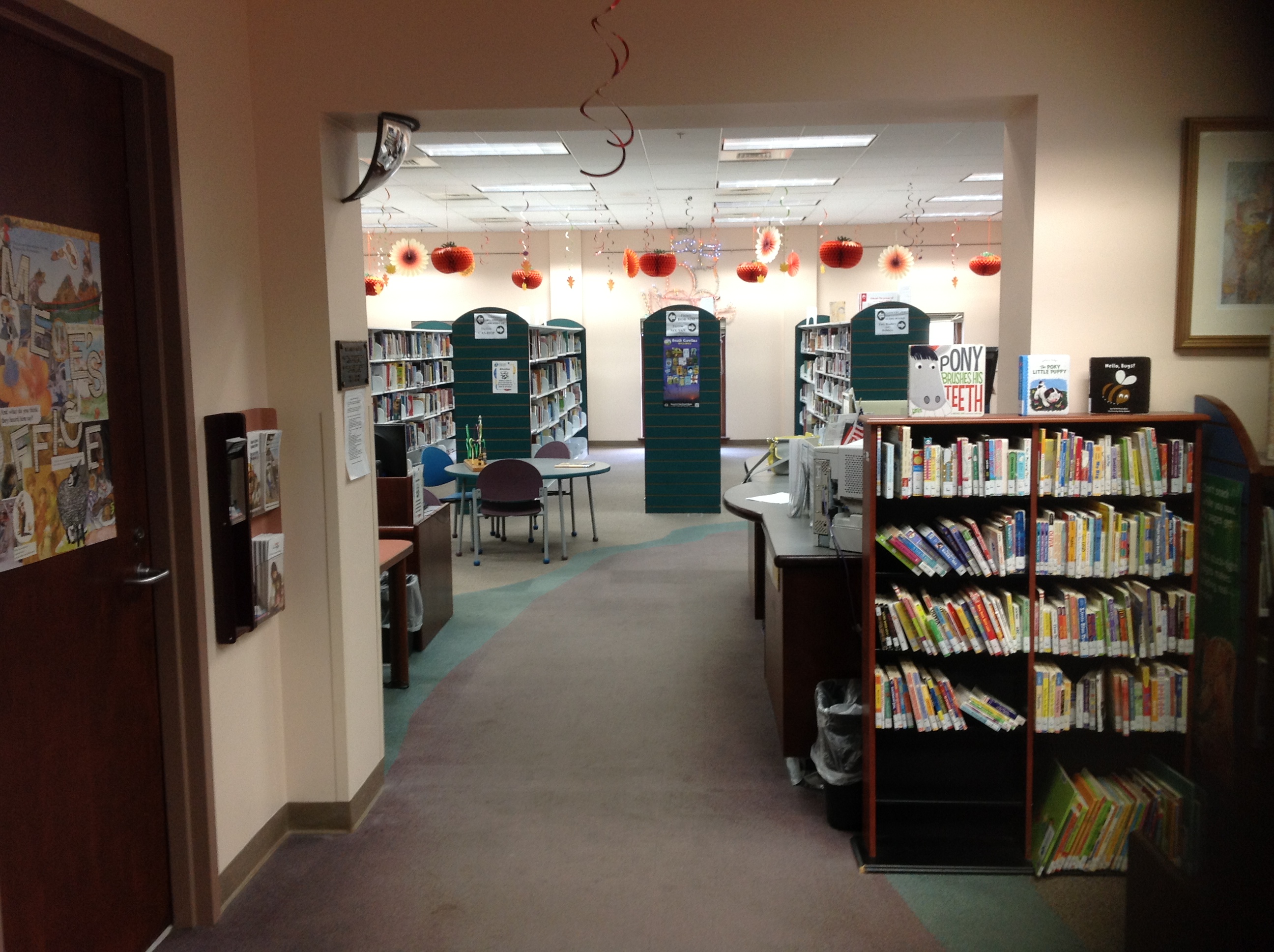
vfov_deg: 40.6
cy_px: 476
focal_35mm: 35
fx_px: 1286
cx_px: 637
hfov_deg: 52.7
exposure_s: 1/15
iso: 64
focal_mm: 4.28
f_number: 2.4
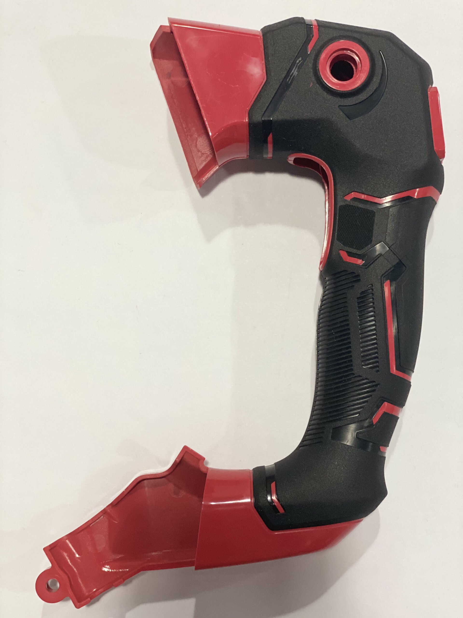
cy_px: 309
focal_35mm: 52
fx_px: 927
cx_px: 232
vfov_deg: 36.8
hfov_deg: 28.0
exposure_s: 1/33
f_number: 2
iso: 160
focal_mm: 6
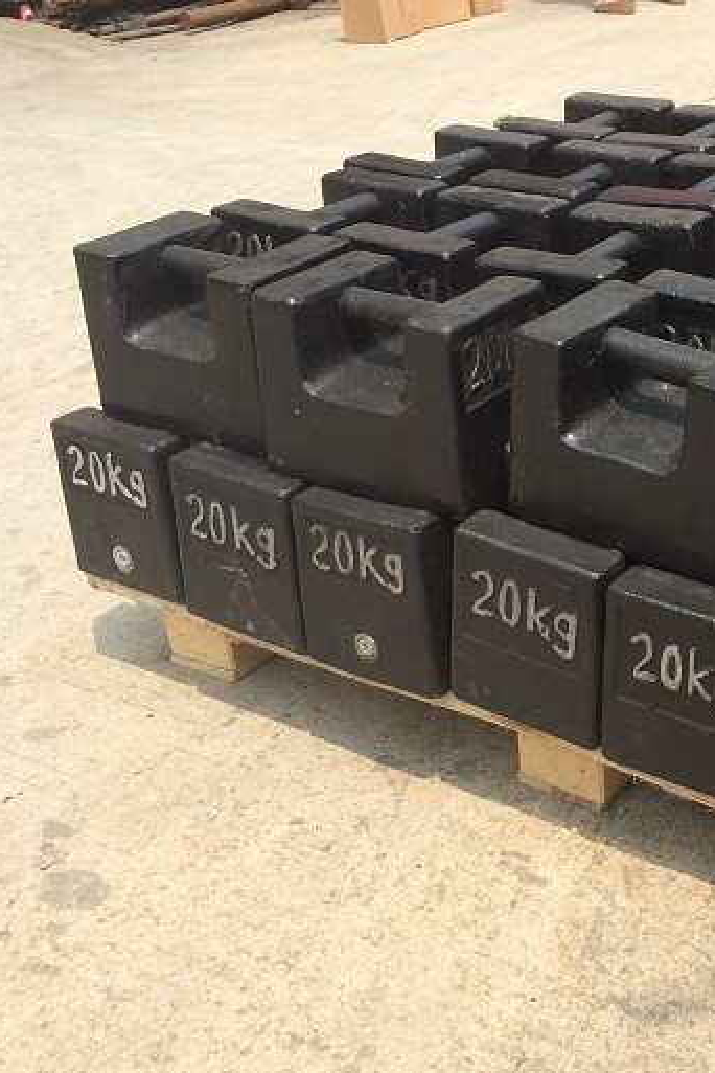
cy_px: 594
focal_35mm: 47
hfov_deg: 27.2
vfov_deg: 41.9
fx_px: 1400
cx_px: 692
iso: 32
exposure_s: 1/1172
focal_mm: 4.15
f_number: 2.2
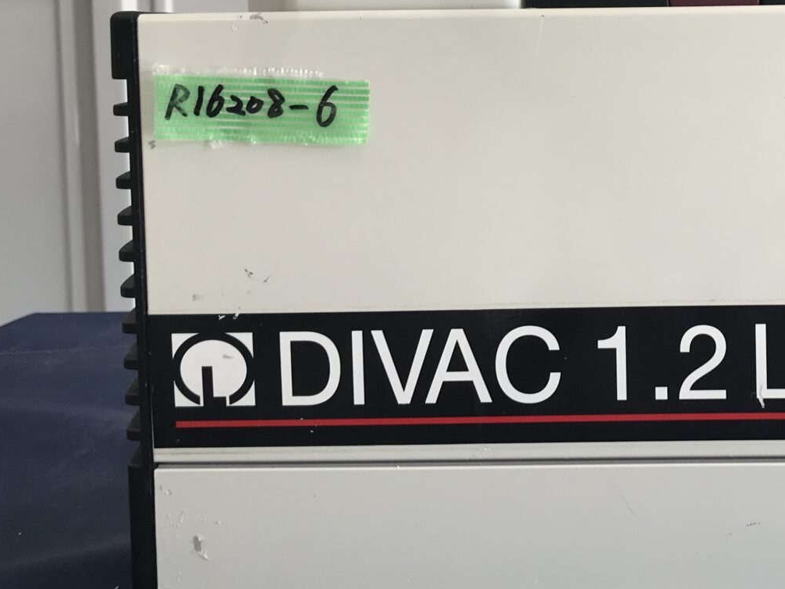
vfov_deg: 25.3
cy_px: 140
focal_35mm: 57
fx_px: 1293
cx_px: 707
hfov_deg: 32.1
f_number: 1.8
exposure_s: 1/60
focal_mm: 3.99
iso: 20
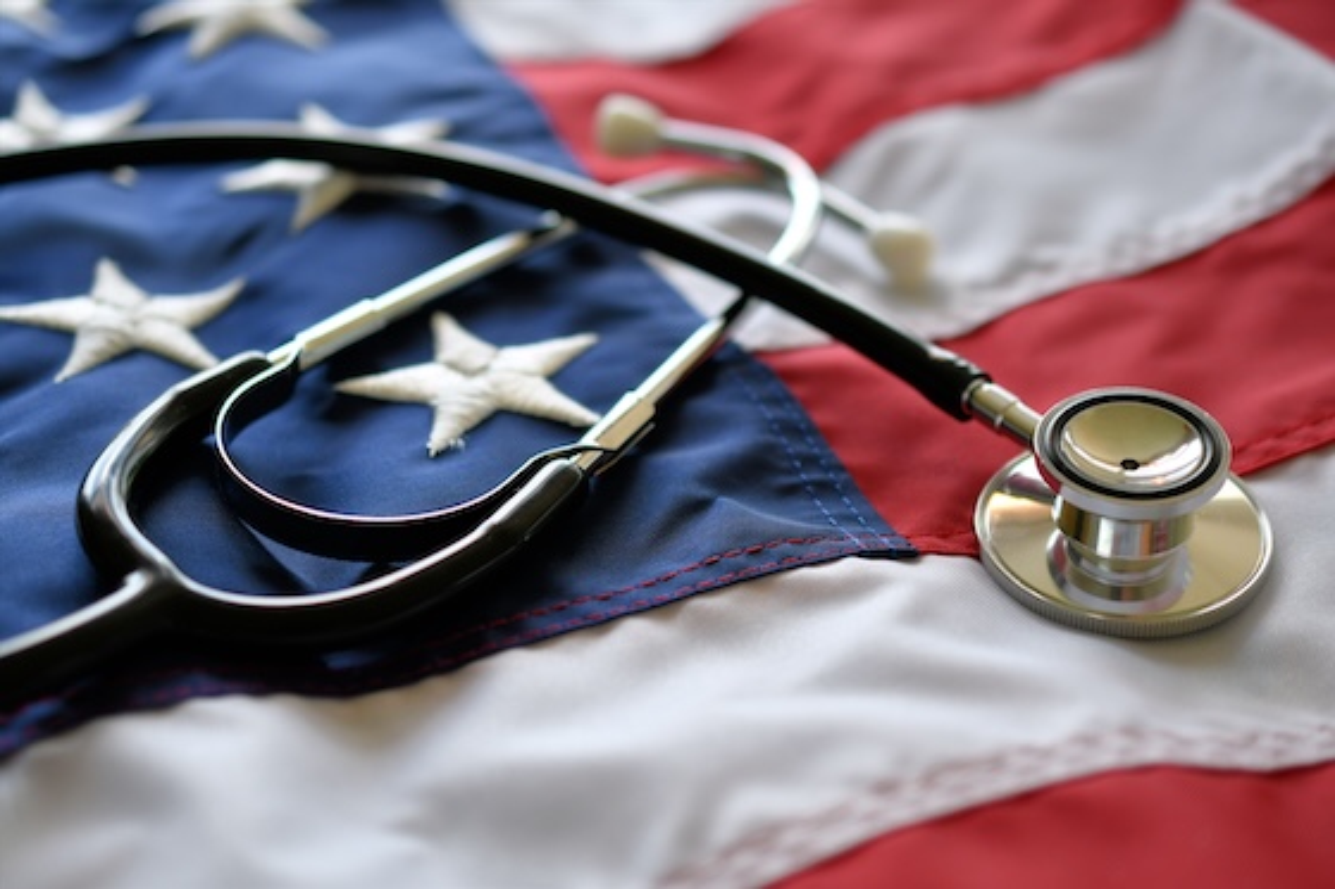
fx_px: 2224
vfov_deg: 22.6
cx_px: 668
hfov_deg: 33.4
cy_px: 444
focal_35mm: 60
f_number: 3.2
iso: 200
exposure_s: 1/1000
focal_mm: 40
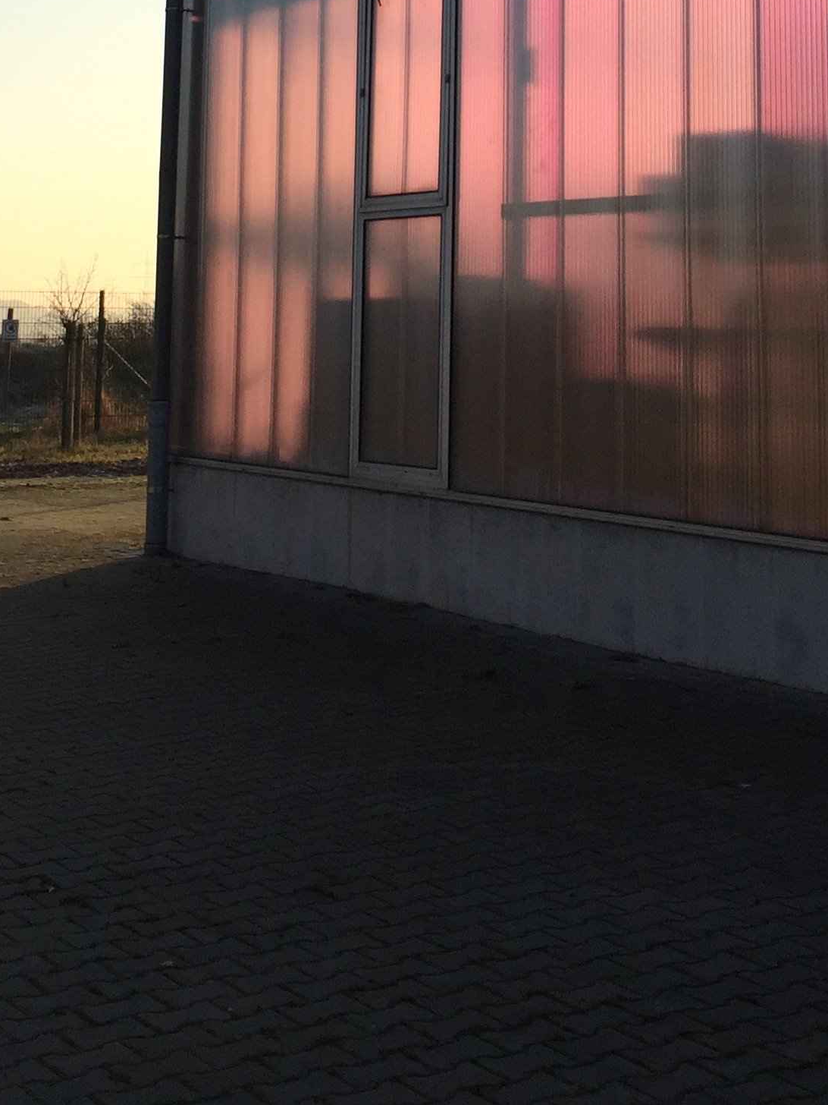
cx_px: 450
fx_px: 2073
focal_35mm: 65
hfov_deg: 22.6
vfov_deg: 28.1
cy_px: 14
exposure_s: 1/1522
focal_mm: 4.15
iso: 32
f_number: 2.2
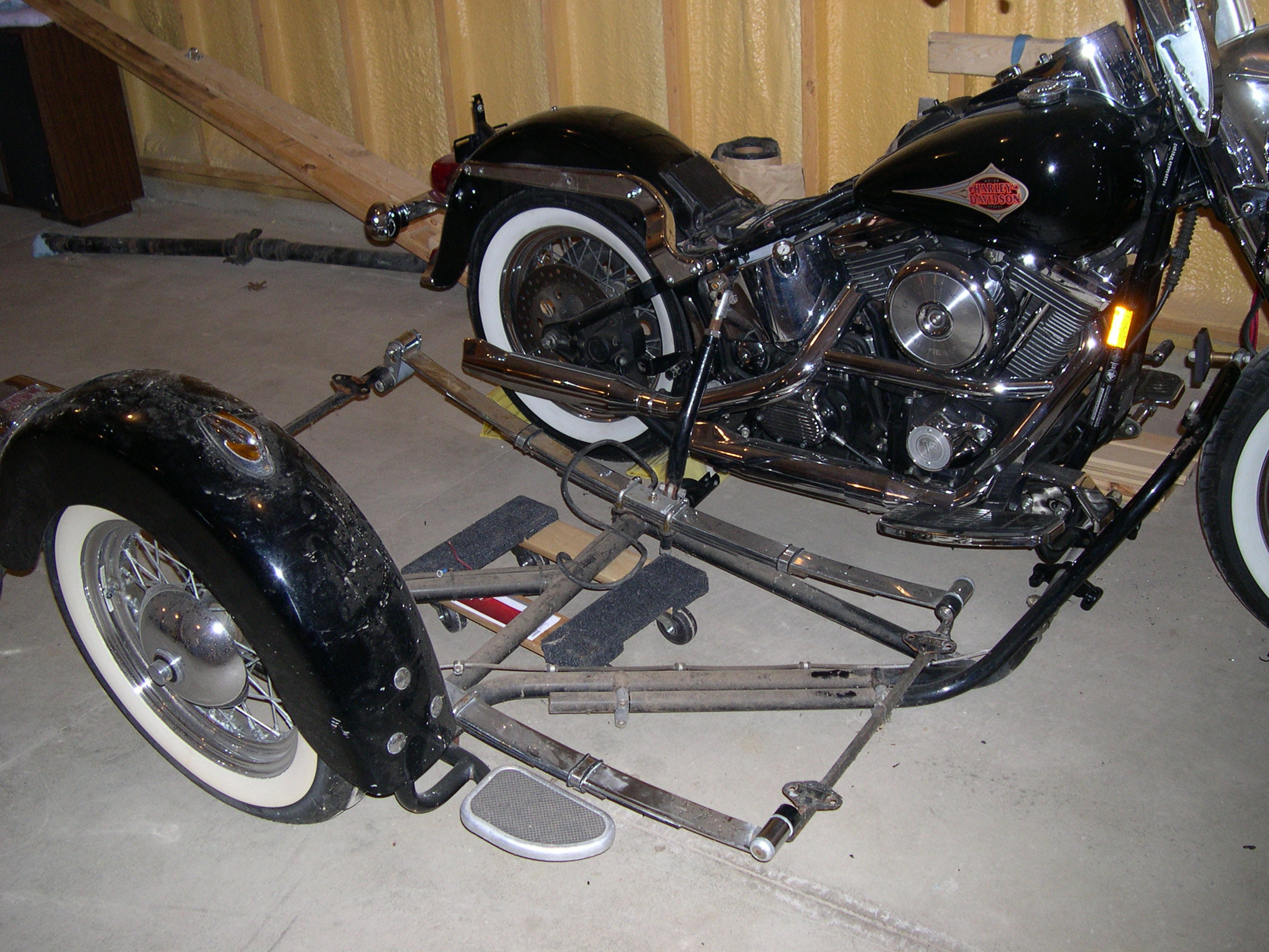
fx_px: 1393
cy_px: 476
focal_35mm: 38
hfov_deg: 49.0
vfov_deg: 37.7
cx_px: 634
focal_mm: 8
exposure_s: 1/60
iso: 234
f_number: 2.8
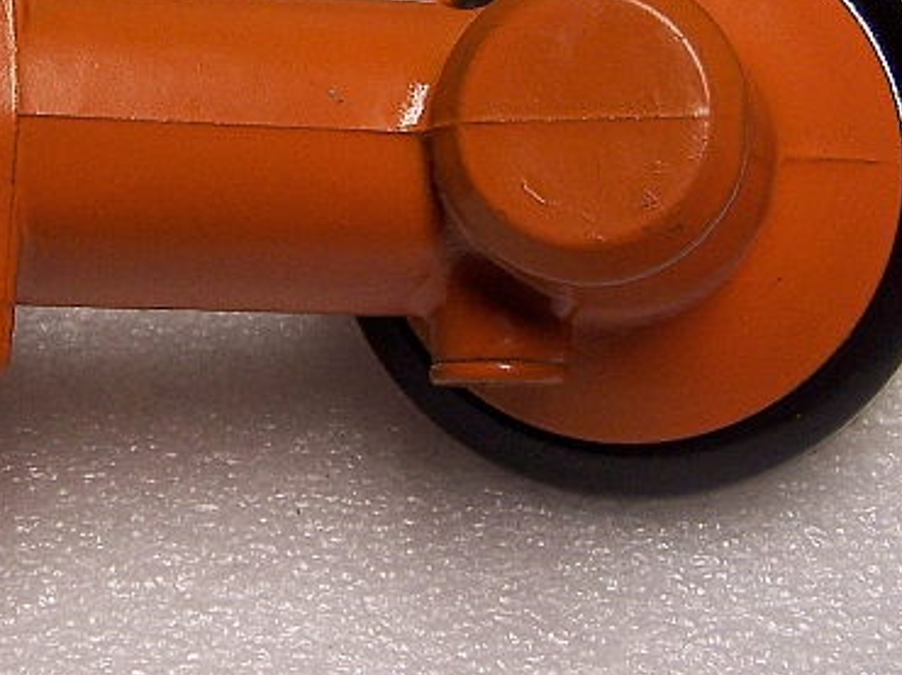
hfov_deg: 20.8
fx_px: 2422
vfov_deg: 15.8
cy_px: 190
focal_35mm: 93
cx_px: 173
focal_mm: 7.1
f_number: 2.8
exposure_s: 1/15
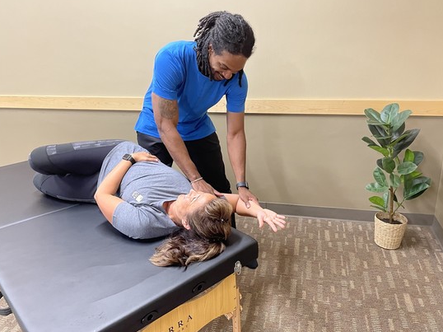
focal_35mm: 29
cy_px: 161
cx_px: 235
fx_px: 371
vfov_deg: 48.2
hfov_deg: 61.6
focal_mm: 4.2
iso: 250
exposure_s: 1/60
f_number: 1.6
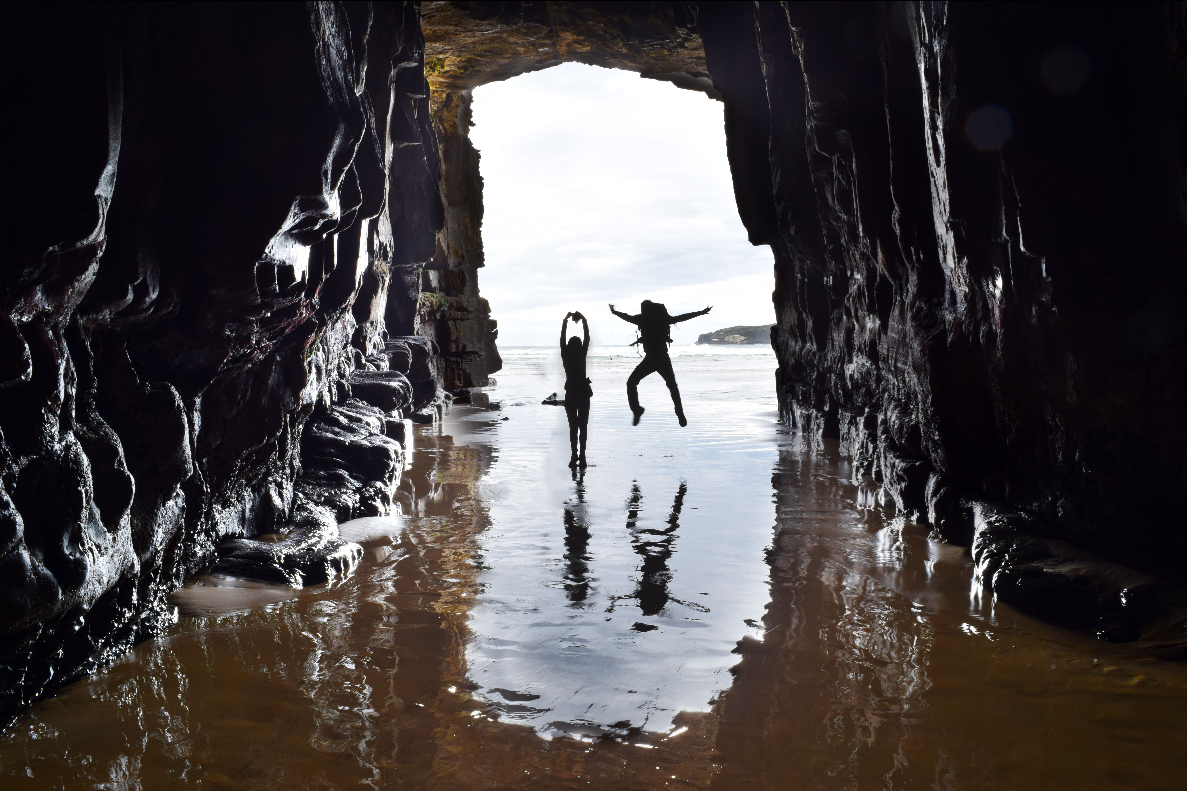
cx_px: 594
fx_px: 890
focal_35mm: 27
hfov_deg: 67.4
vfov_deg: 47.9
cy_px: 396
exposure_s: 1/15
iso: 200
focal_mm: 18
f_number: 20
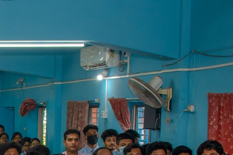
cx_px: -165
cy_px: 240
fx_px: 751
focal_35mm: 116
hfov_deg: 15.5
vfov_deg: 11.3
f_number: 3.5
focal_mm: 18
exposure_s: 1/80
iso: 250
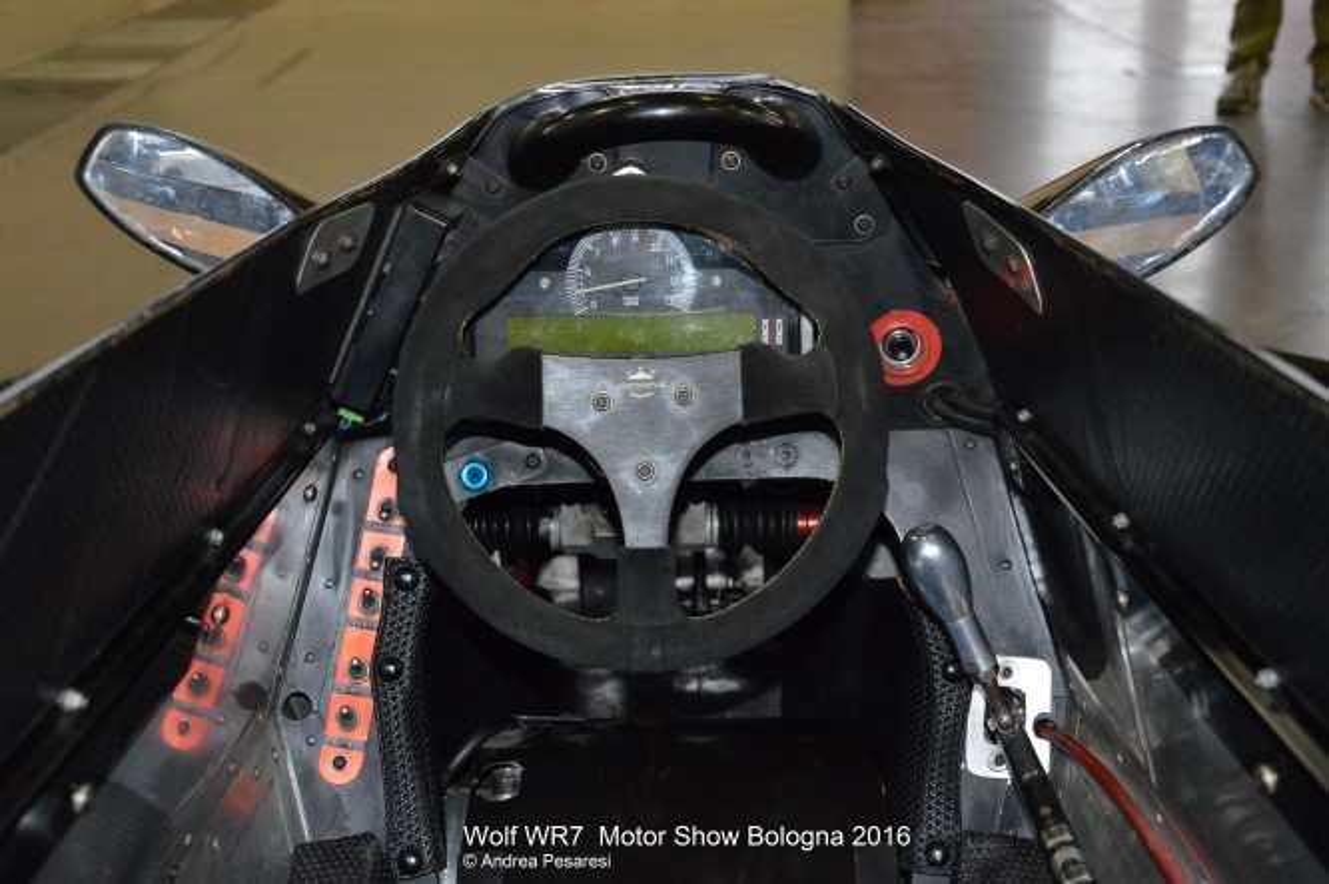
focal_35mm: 51
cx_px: 664
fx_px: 1881
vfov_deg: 26.4
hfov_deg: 38.9
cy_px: 442
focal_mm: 34
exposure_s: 1/60
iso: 3200
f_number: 4.2
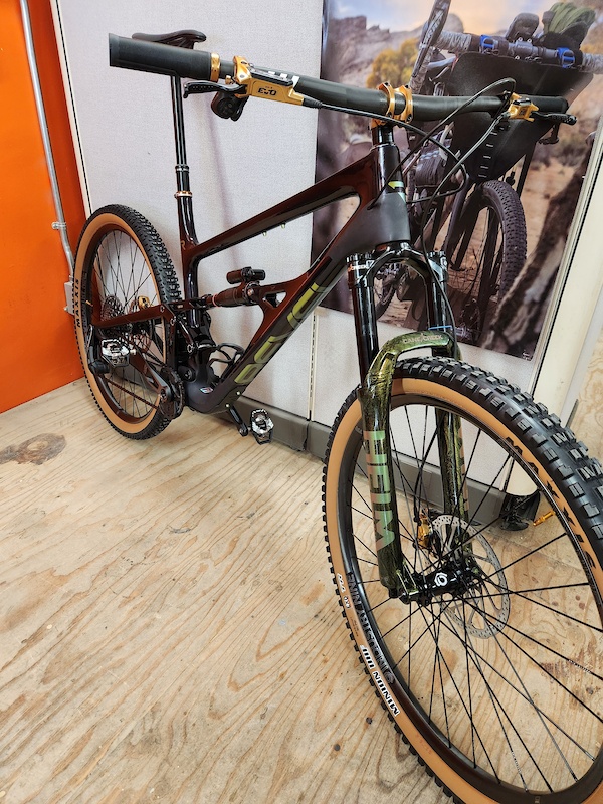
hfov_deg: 58.9
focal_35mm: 23
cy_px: 402
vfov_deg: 73.9
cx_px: 302
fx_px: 534
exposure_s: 1/120
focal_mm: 5.4
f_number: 1.8
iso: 640
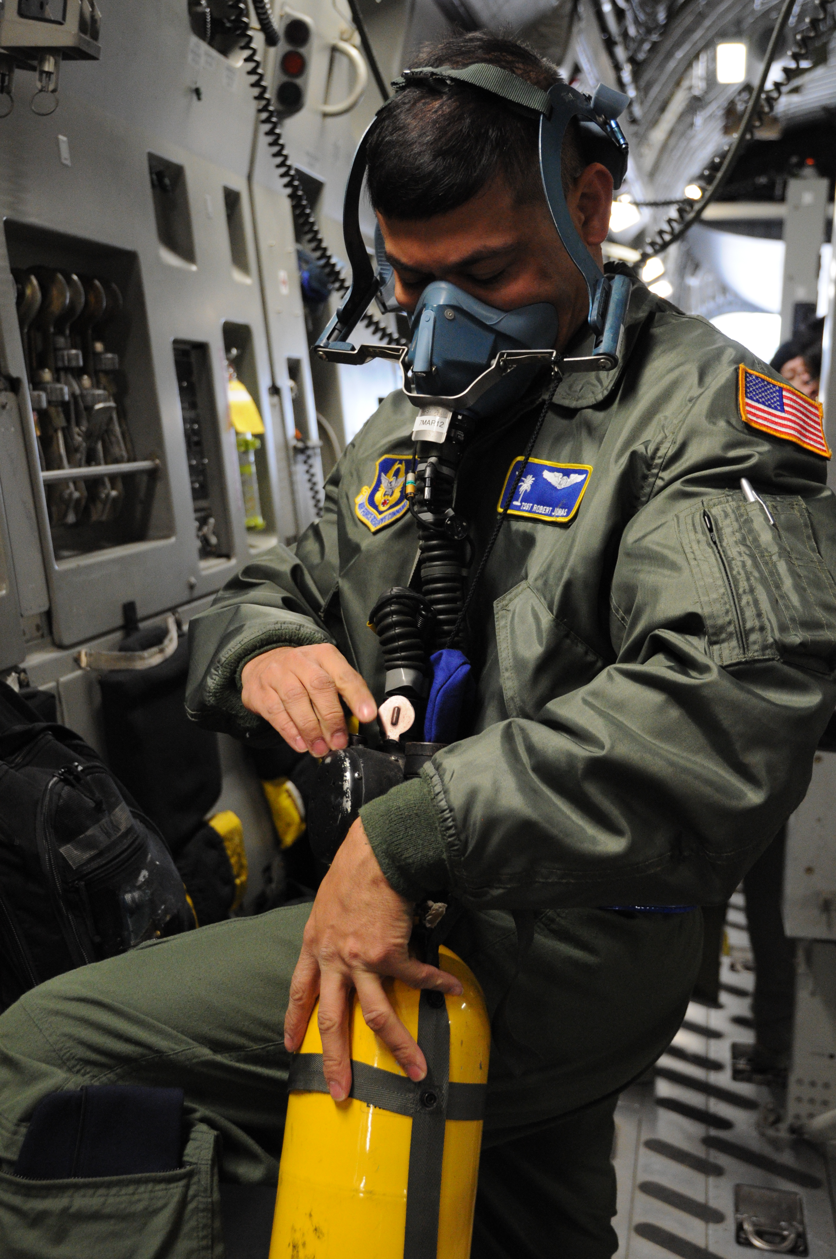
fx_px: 1467
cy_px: 630
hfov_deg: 31.8
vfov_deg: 46.4
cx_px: 418
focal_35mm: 42
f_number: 4
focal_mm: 28
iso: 1600
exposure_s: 1/125
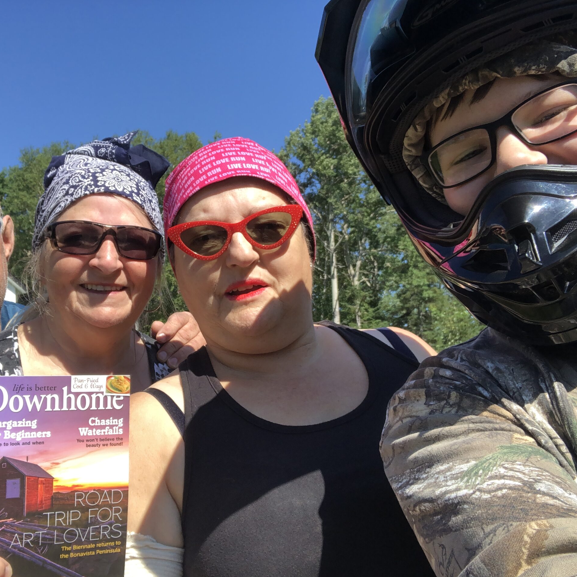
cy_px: 290
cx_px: 234
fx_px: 717
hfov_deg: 43.7
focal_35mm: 38
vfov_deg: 43.9
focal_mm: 2.87
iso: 20
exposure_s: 1/715
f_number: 2.2
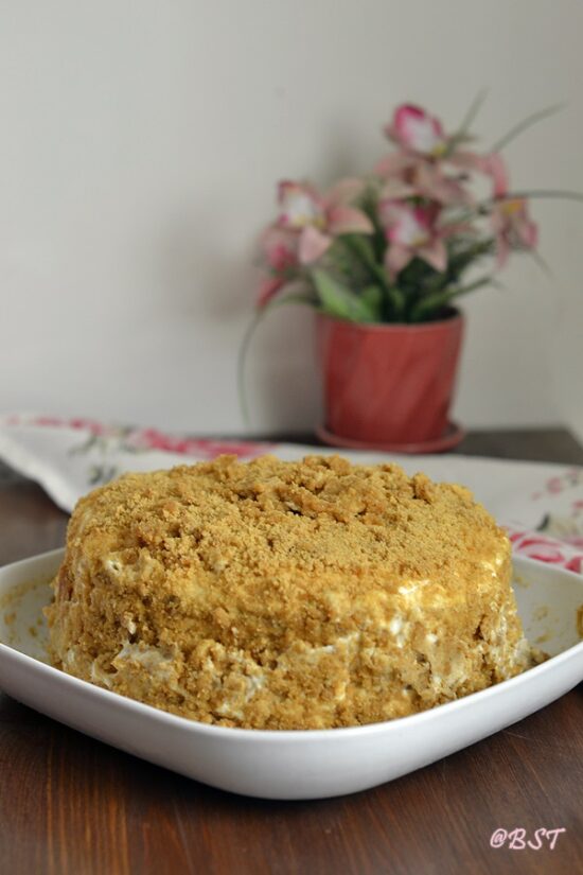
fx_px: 1822
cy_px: 438
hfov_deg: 18.2
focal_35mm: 75
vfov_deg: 27.0
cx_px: 292
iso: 400
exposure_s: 1/40
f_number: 3.2
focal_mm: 50
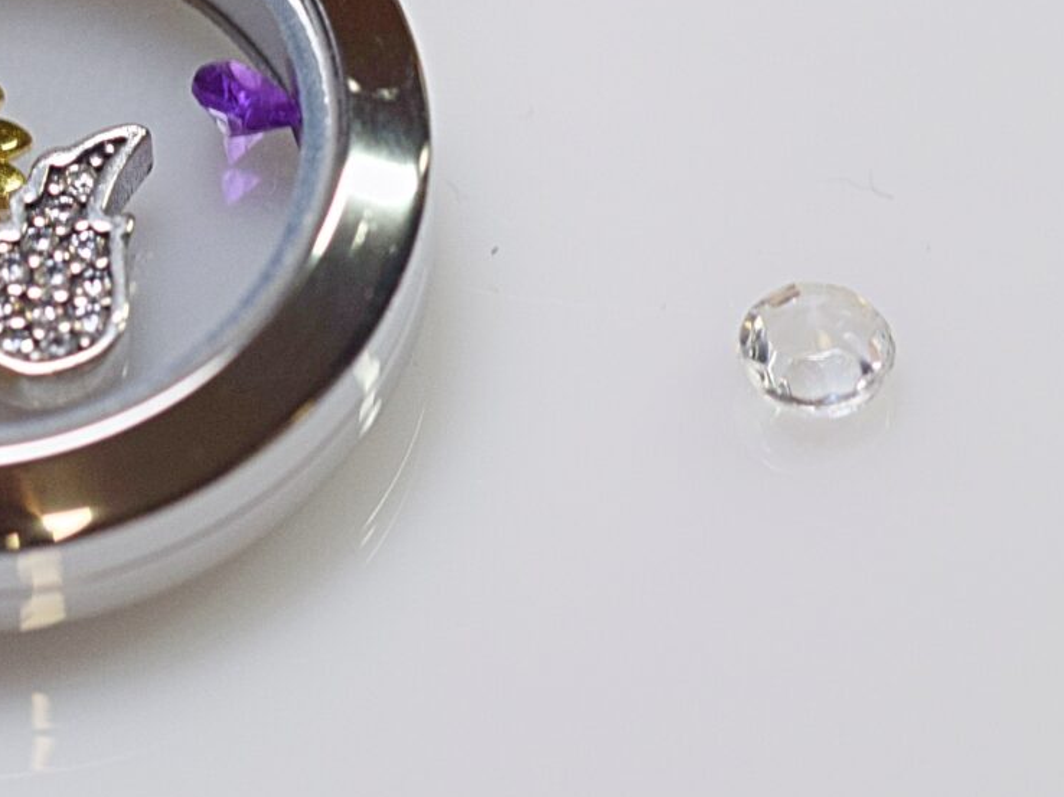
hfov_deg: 3.8
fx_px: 16152
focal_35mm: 526
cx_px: 9
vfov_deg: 2.8
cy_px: 130
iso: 400
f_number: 6.3
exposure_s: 1/125
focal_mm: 105
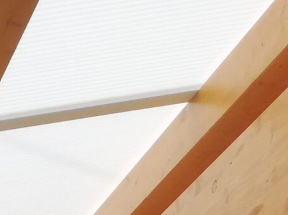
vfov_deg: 8.6
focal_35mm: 148
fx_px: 1231
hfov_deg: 12.0
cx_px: -273
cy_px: 609
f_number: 2.2
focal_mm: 3.81
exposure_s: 1/794
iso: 50
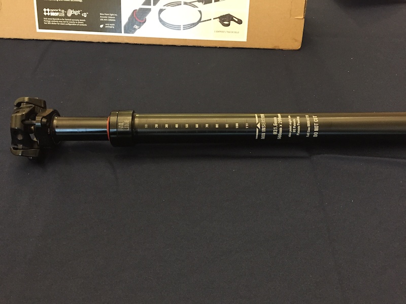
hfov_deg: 61.7
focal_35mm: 29
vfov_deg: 48.2
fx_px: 340
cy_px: 152
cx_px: 203
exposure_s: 1/15
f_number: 2.2
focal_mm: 4.15
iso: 250
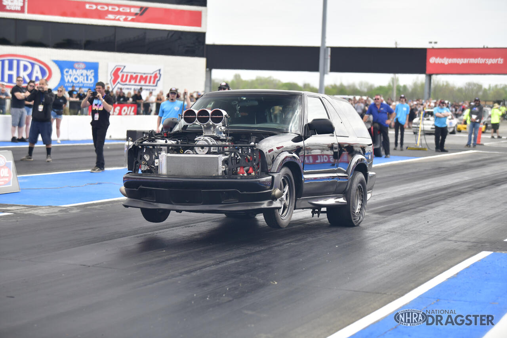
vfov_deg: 14.4
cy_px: 169
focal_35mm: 95
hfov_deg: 21.5
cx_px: 254
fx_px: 1337
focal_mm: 95
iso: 400
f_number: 3.2
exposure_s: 1/1000
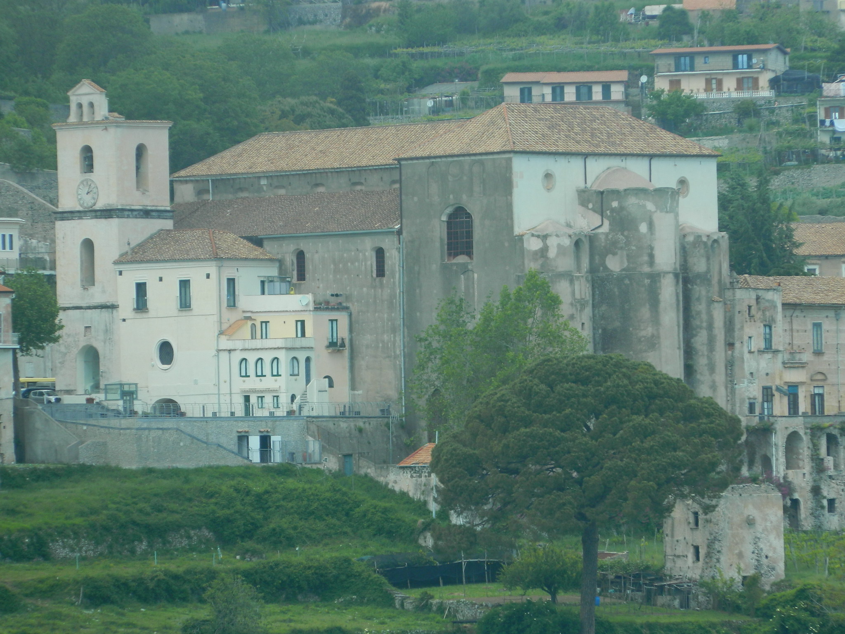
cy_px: 317
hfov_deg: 6.0
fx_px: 8104
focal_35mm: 332
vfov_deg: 4.5
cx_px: 422
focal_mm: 59.7
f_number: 5.6
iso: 80
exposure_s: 1/160
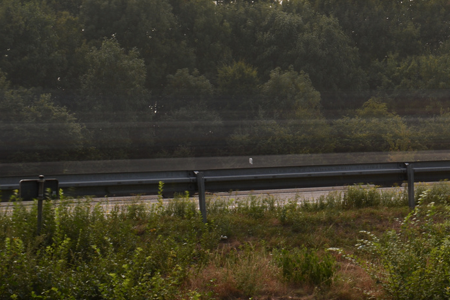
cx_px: 432
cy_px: 102
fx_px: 1540
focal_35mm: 123
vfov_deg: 11.1
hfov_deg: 16.3
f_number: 9
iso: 100
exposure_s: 13
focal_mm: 35
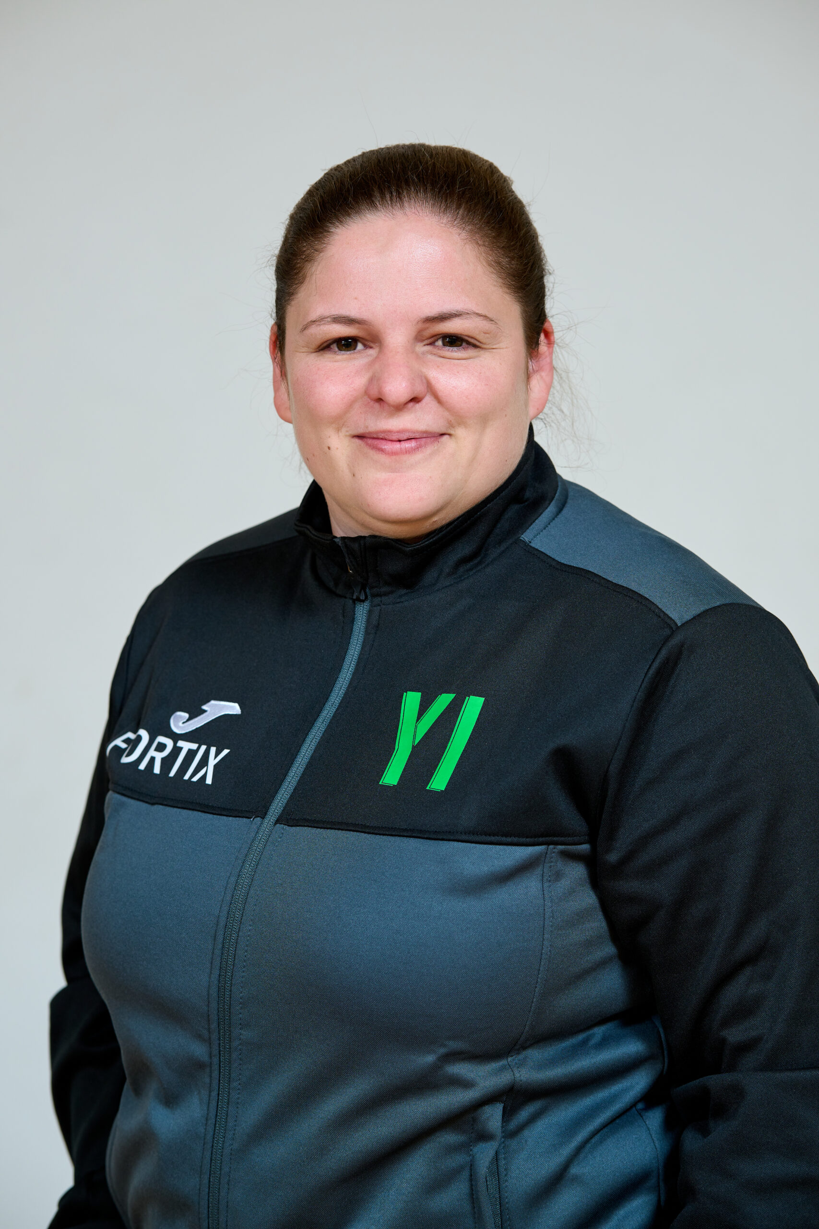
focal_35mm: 105
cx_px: 410
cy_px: 614
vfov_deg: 19.5
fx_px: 3582
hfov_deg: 13.0
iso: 200
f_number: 5
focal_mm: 105
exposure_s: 1/125
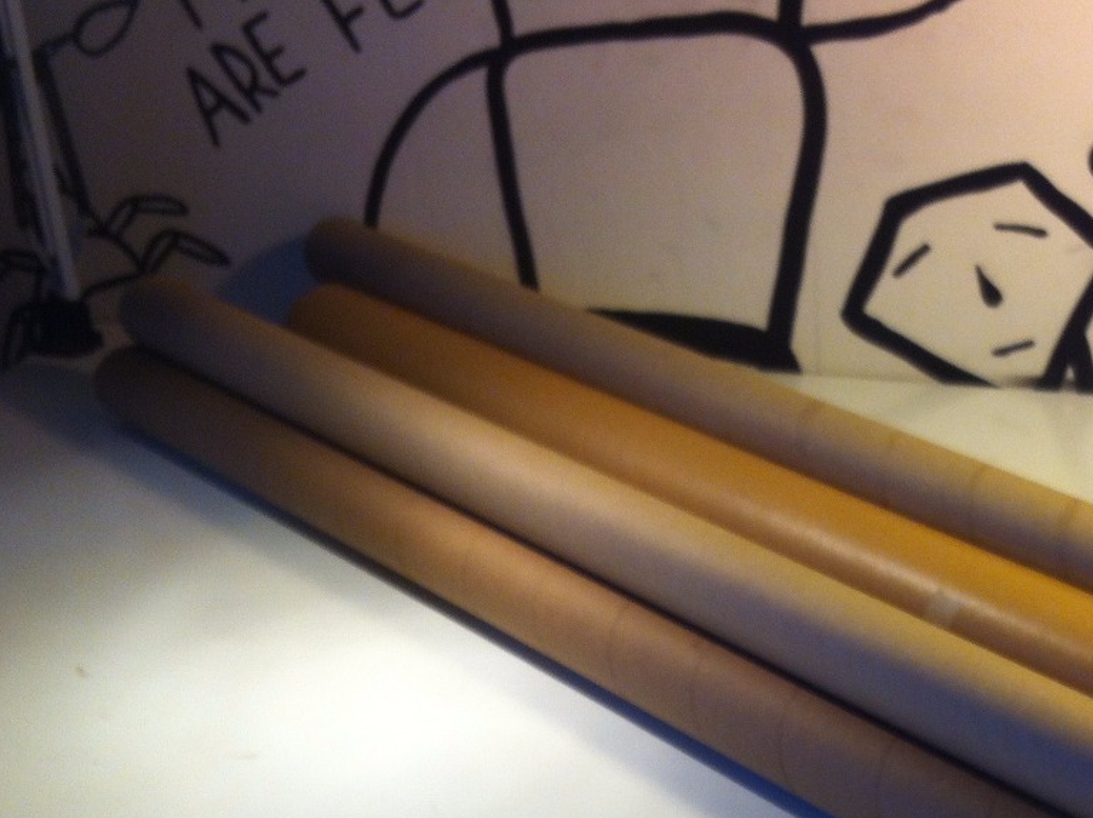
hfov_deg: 28.9
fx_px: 2082
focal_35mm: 66
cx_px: 847
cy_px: 605
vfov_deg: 22.0
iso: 80
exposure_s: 1/30
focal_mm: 3.85
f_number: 2.8
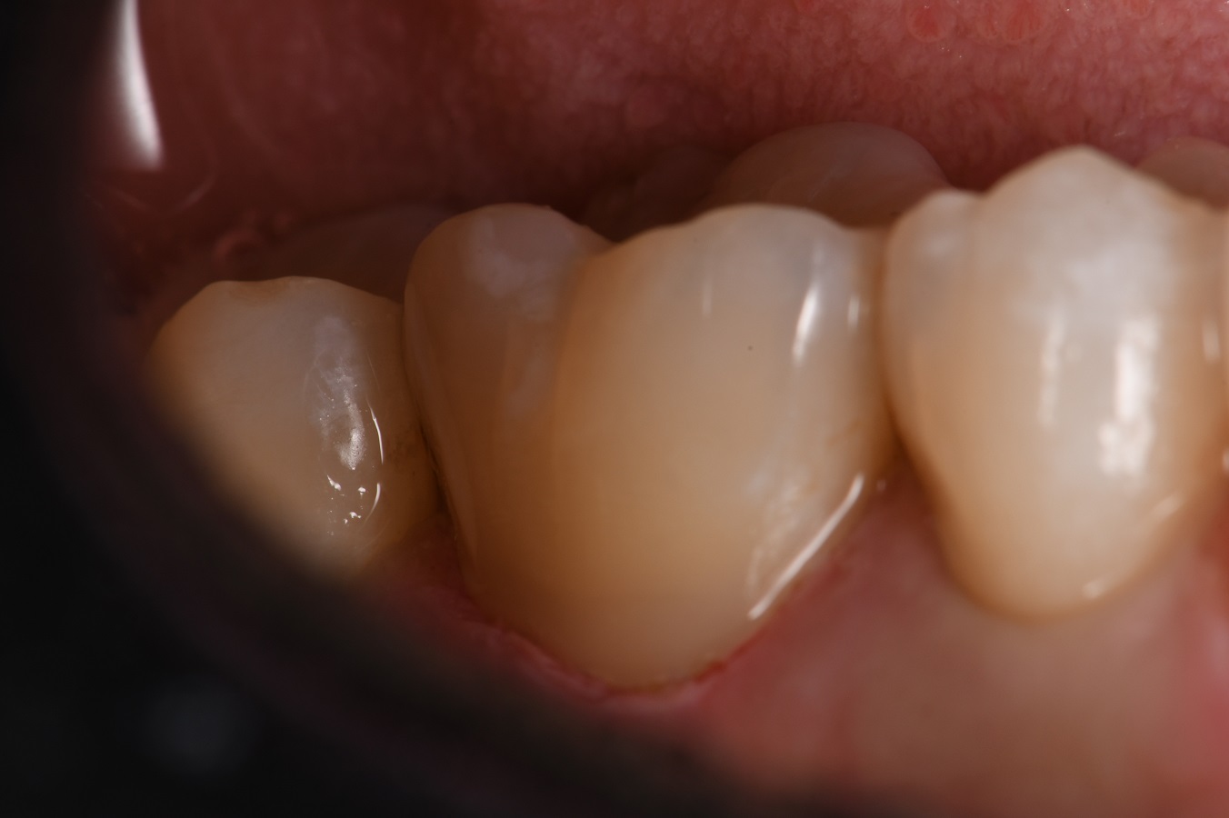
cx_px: 614
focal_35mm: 157
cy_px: 409
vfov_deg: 8.7
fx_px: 5357
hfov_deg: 13.1
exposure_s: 1/160
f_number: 32
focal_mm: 105
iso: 200
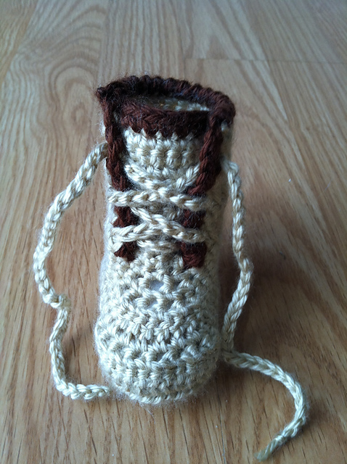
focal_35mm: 35
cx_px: 174
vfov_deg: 52.7
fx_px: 469
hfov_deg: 40.6
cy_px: 232
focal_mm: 3.85
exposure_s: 1/33
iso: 100
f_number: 2.8
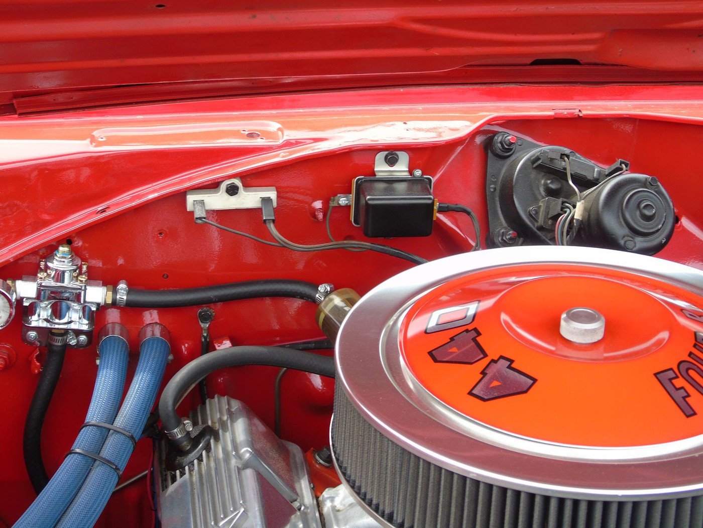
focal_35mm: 82
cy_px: 264
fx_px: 1665
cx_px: 352
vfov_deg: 18.0
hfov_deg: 23.8
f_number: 4.1
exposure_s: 1/80
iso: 80
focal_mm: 15
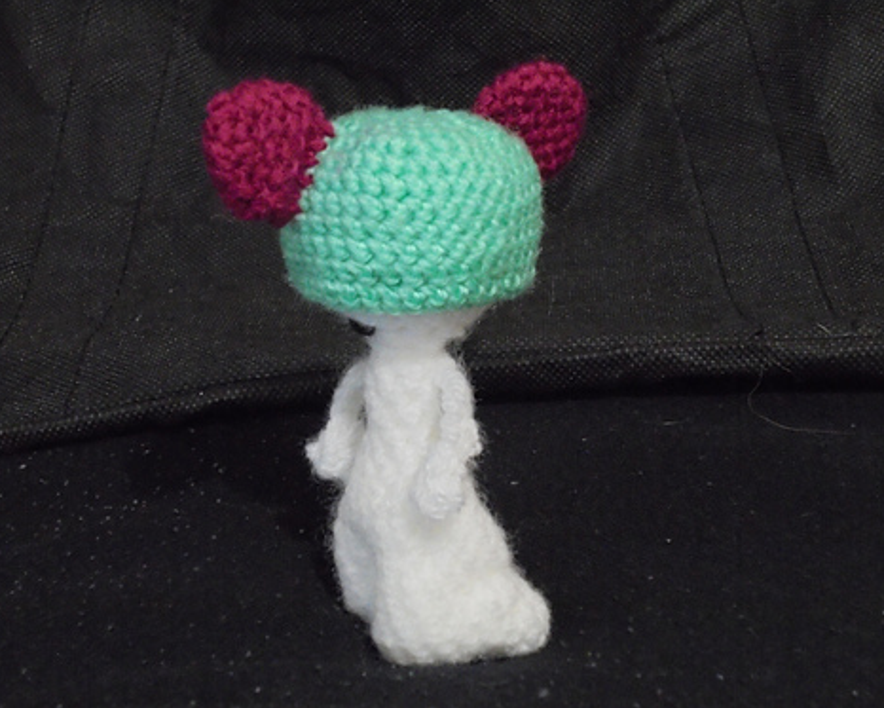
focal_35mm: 67
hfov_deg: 28.3
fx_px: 1753
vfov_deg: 22.8
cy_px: 354
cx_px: 419
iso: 500
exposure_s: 1/4
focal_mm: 11.5
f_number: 5.6
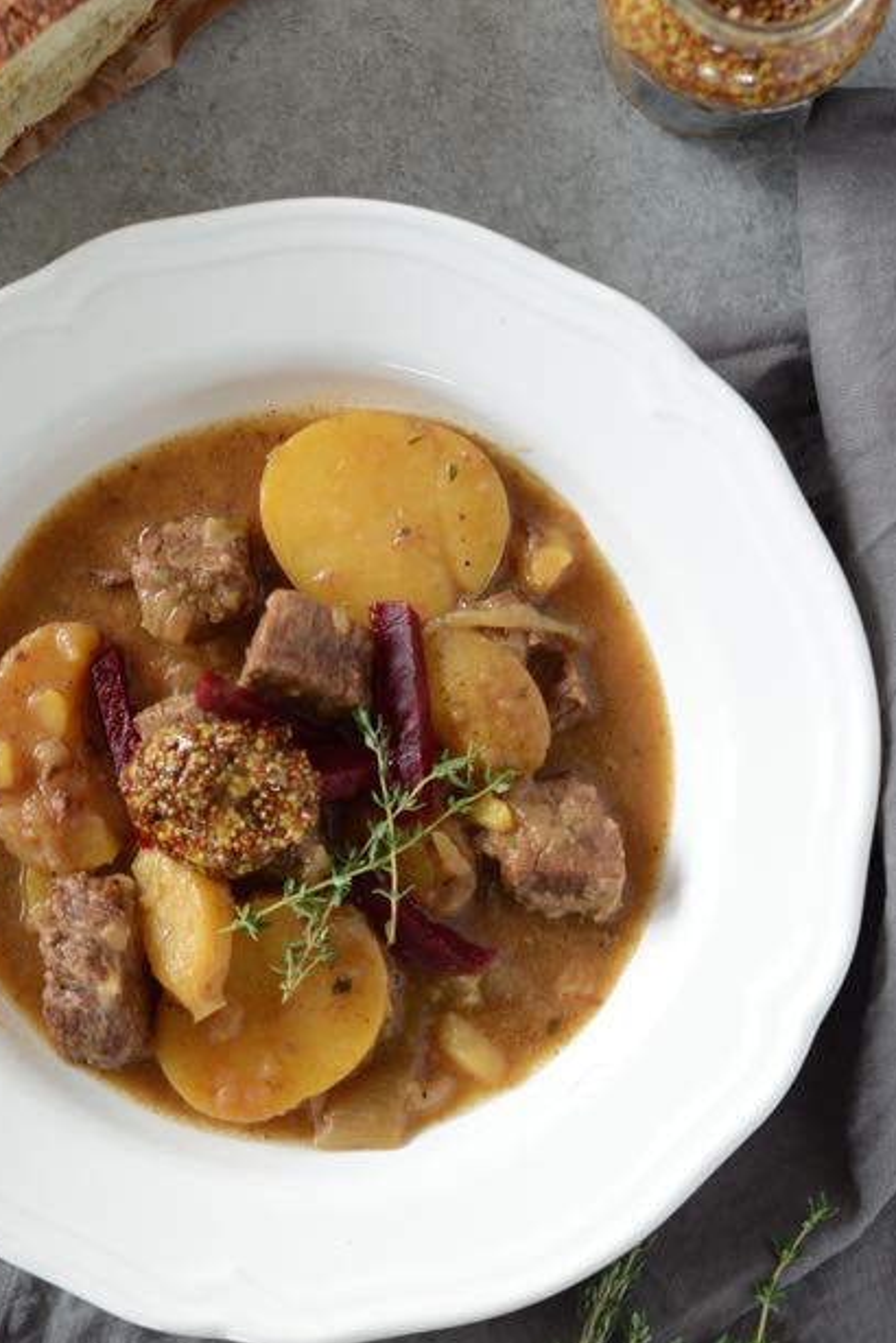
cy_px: 870
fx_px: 2912
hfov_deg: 17.4
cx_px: 247
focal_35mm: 78
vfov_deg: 25.9
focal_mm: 50
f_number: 3.5
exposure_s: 1/60
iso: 450
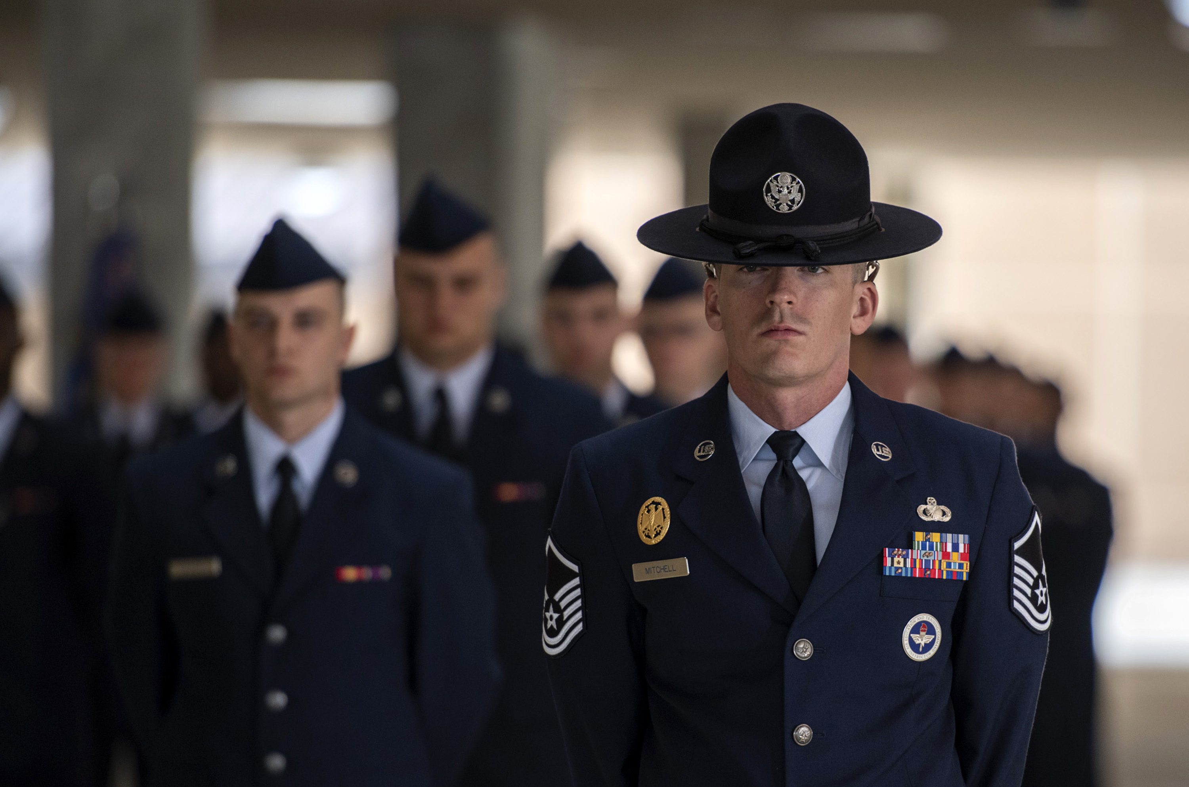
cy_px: 394
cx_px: 594
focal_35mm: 200
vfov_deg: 6.8
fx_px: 6591
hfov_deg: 10.3
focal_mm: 200
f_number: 2.8
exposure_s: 1/160
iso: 500
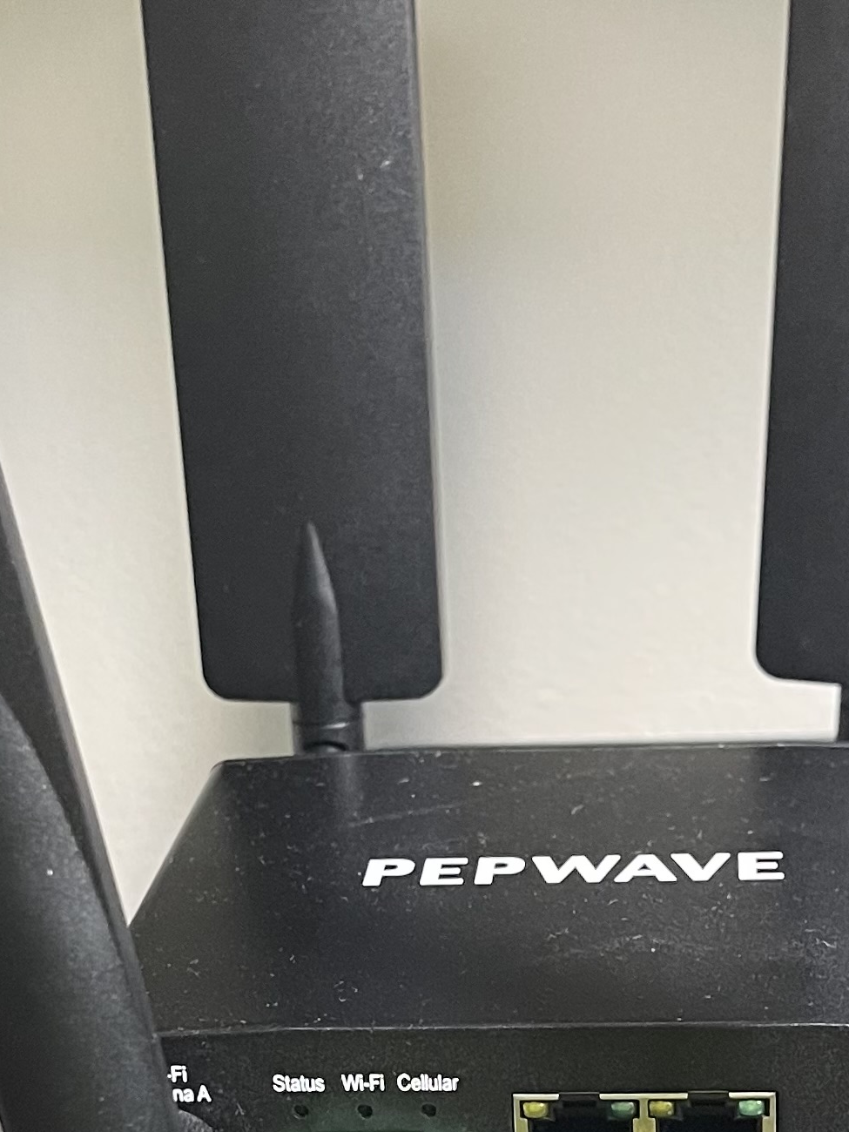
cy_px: 462
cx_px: 522
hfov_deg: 29.0
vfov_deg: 38.1
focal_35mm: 50
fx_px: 1635
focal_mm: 5.1
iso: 320
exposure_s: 1/60
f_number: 1.6
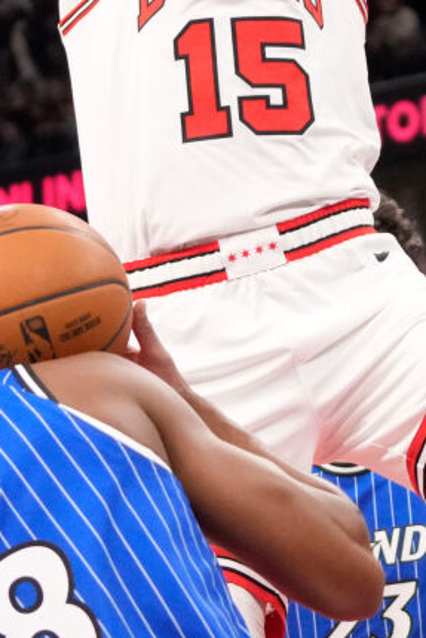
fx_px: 5090
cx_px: 222
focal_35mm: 287
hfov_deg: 4.8
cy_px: 136
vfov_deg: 7.2
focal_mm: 70
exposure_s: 1/1250
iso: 5000
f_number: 4
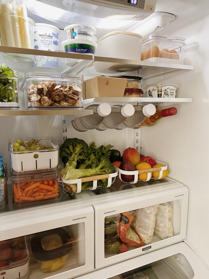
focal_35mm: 26
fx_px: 209
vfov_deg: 67.3
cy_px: 140
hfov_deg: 53.1
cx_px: 104
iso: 125
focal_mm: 4.25
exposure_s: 1/60
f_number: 1.8
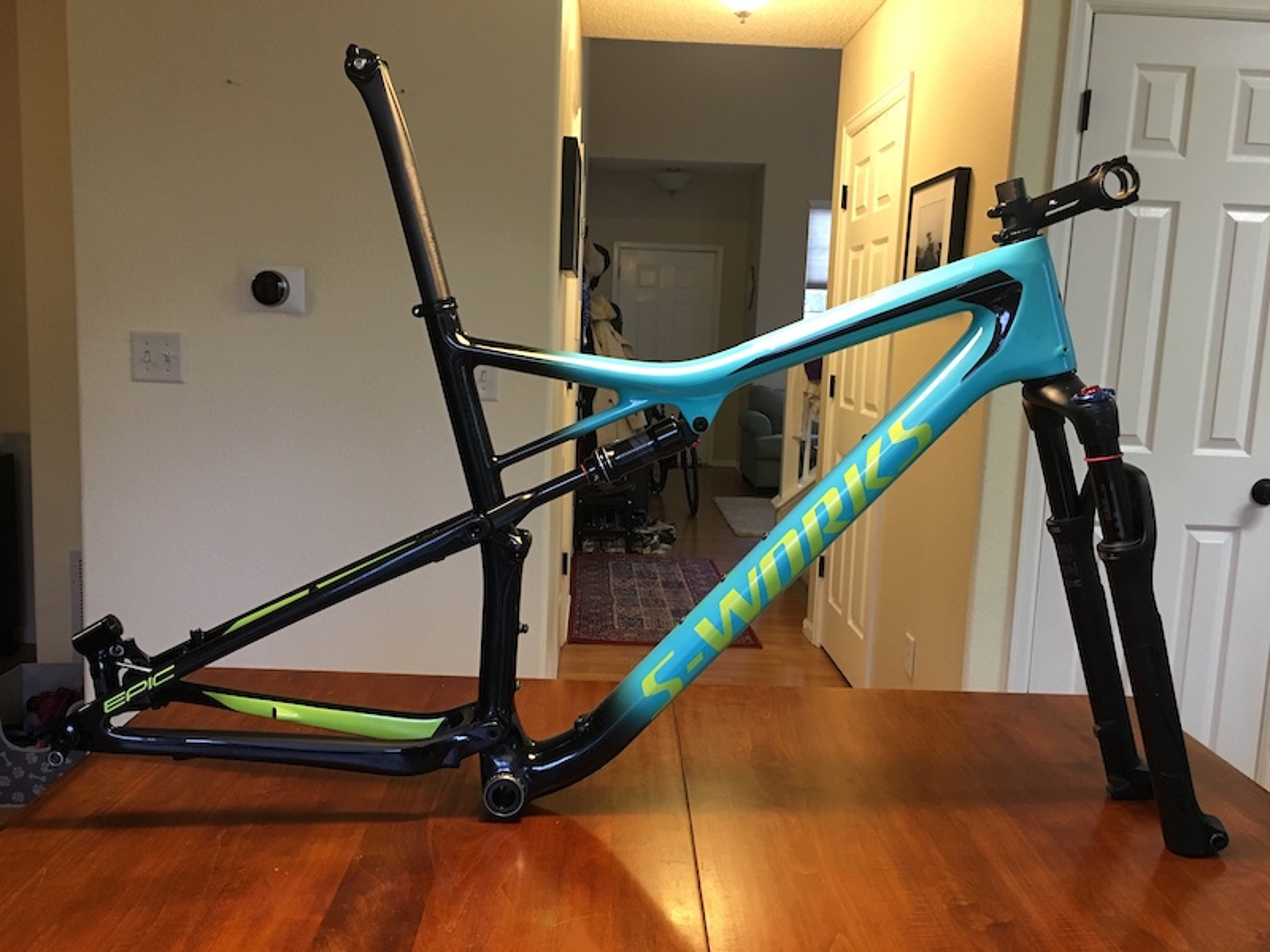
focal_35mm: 29
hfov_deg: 61.7
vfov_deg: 48.2
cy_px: 476
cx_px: 635
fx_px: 1064
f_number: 2.2
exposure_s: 1/30
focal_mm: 4.15
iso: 125
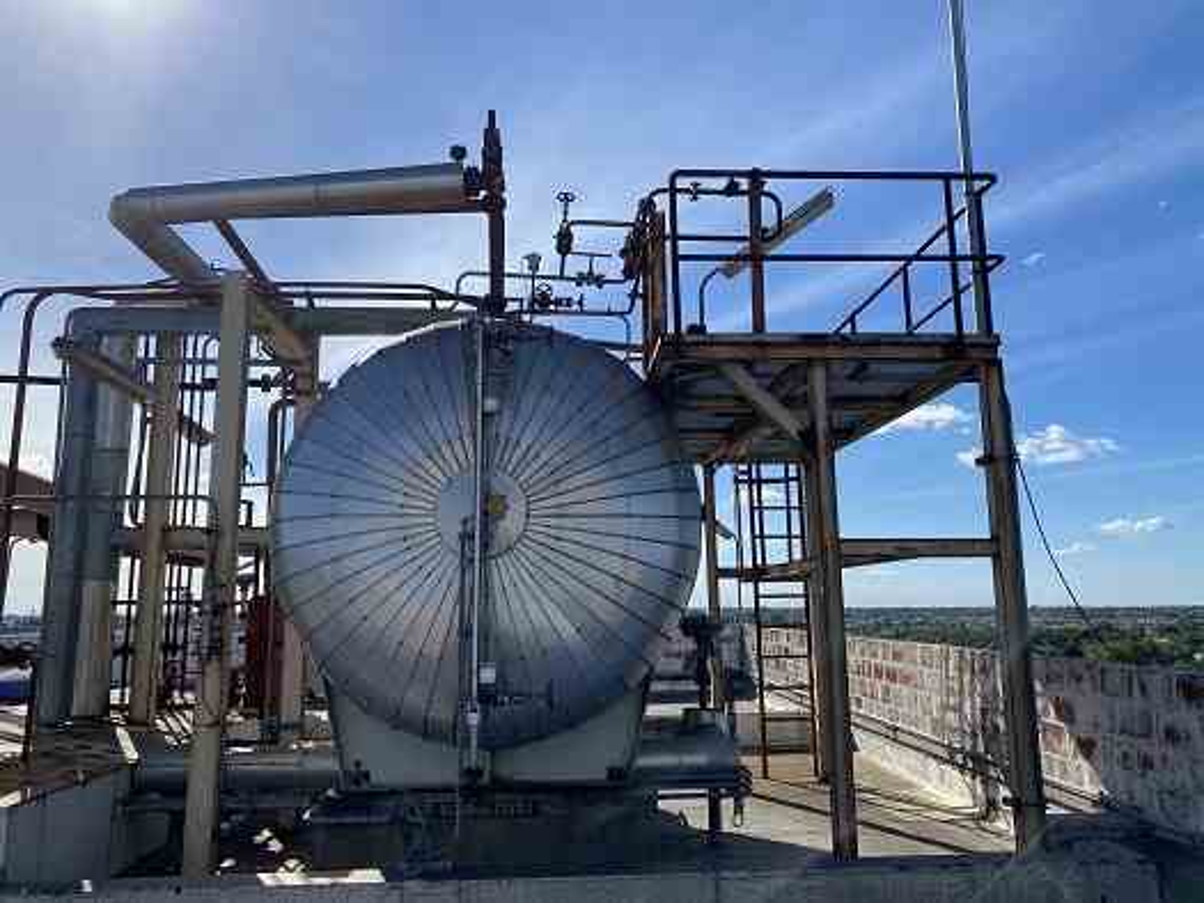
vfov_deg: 53.1
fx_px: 905
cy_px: 452
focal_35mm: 26
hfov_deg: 67.3
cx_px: 602
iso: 32
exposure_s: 1/4274
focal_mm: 4.25
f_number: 1.8
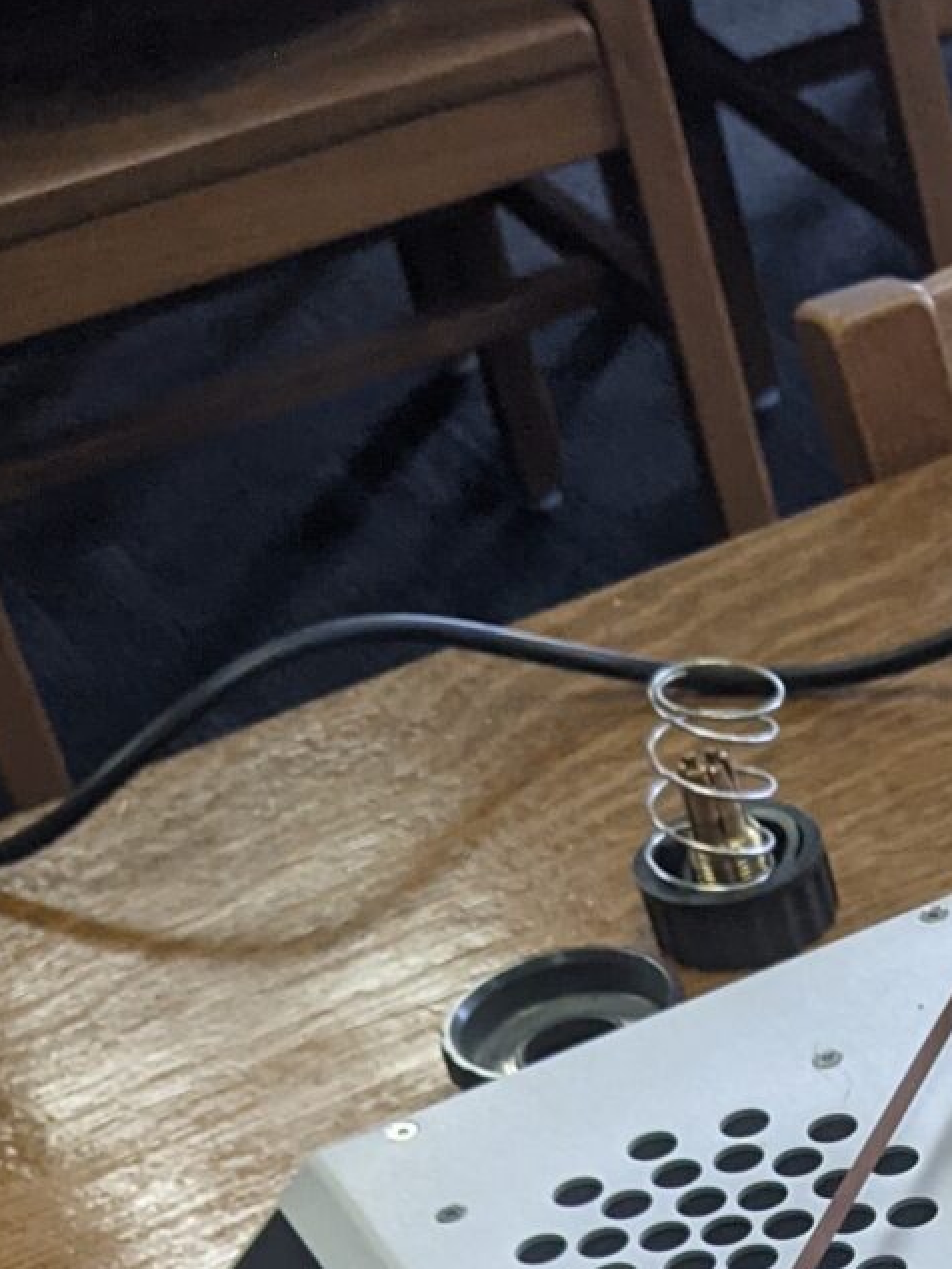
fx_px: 3994
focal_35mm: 109
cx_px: 1644
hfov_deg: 12.5
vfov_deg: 16.7
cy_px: 1765
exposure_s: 1/120
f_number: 1.8
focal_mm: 4.44
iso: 209
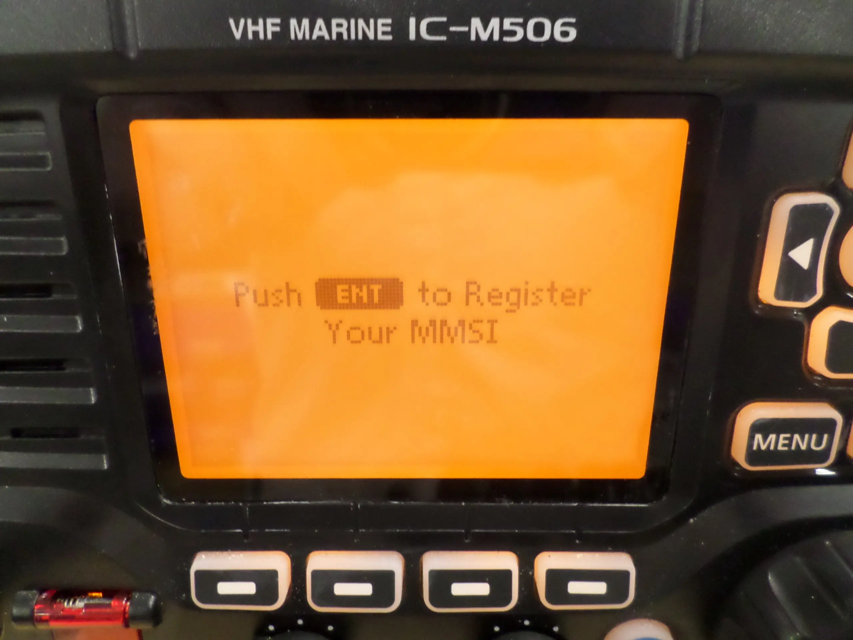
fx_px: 616
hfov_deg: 69.4
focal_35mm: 25
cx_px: 426
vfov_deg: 54.9
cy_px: 320
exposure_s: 1/30
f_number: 2.5
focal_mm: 4.5
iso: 400
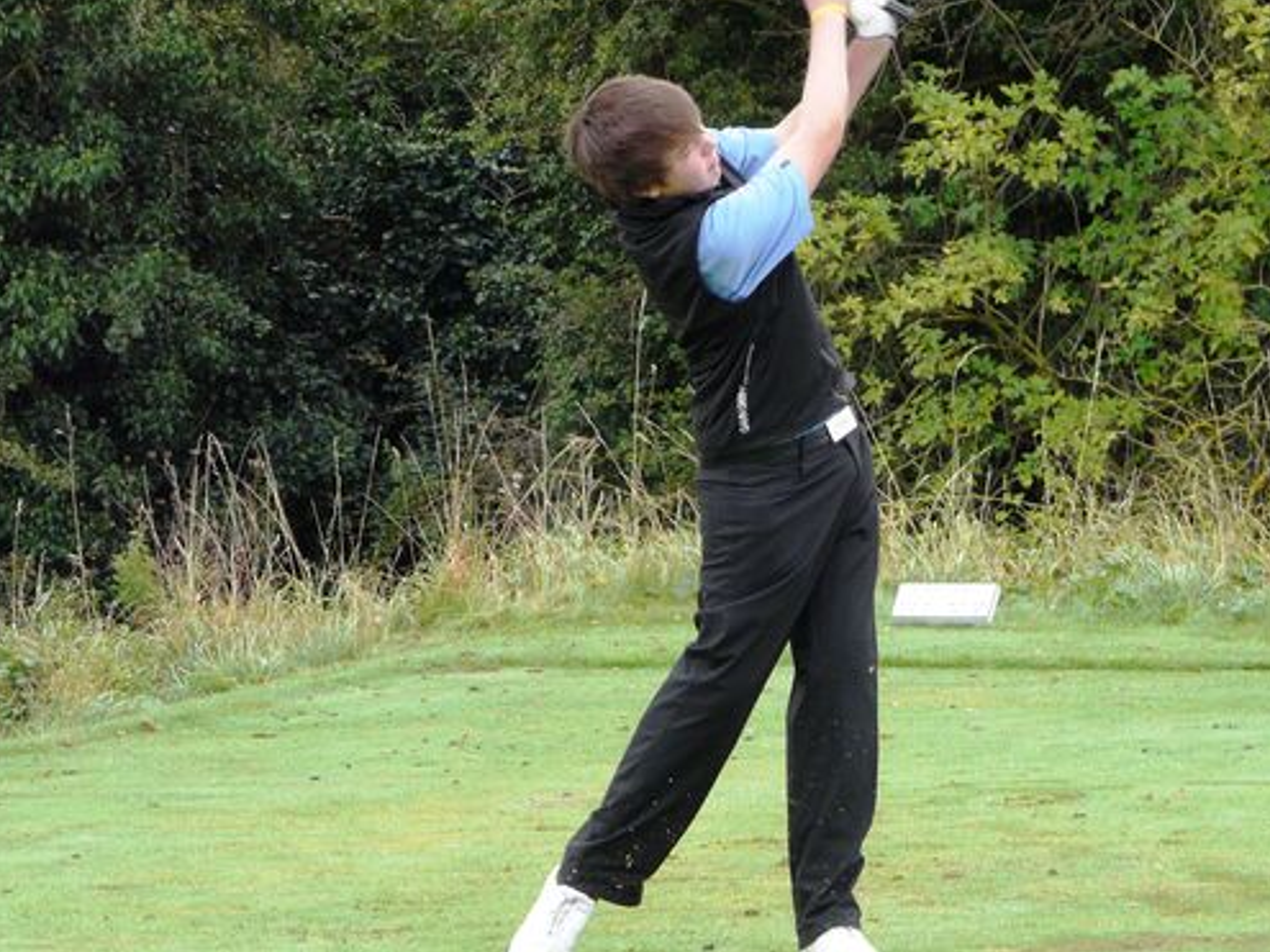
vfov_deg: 7.0
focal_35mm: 212
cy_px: 462
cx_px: 708
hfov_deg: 9.3
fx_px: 7776
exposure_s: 1/250
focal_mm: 27
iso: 200
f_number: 4
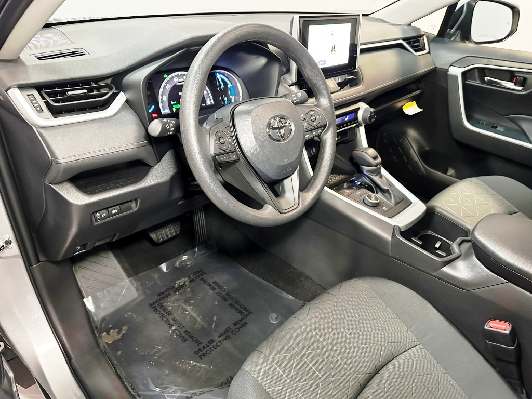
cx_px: 266
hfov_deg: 71.6
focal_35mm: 24
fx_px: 369
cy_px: 200
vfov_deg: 56.8
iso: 800
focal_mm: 6.86
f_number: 1.78
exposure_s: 1/30
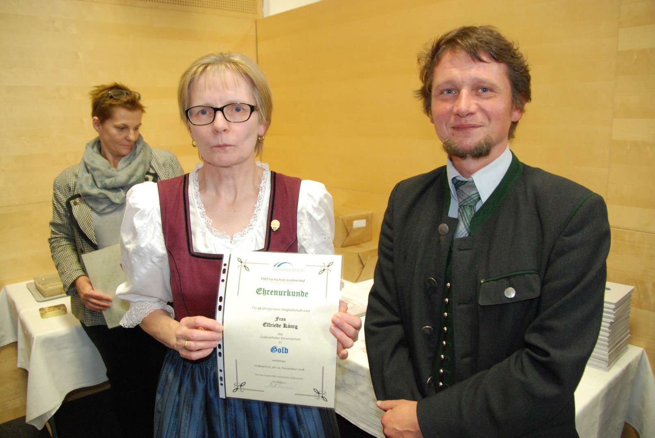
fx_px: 492
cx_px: 328
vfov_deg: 48.1
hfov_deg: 67.3
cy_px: 219
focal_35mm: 27
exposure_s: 1/60
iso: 1250
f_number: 5.6
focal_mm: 18
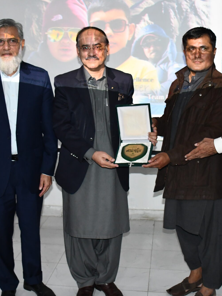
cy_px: 141
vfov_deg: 38.2
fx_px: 427
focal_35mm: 50
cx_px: 117
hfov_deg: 29.1
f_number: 3.5
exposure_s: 1/60
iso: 2200
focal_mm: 18
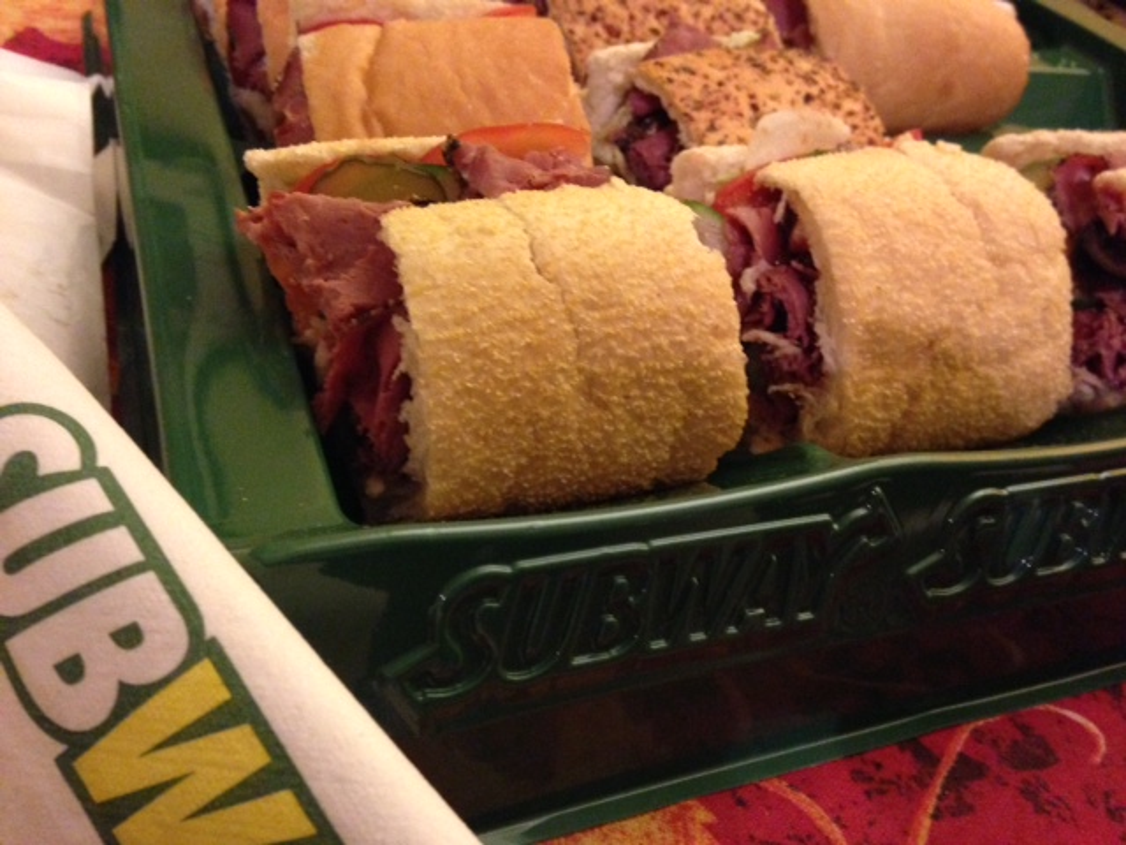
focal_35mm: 33
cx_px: 563
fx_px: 1073
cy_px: 422
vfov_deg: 42.9
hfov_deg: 55.4
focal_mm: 4.12
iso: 640
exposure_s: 1/15
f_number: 2.4
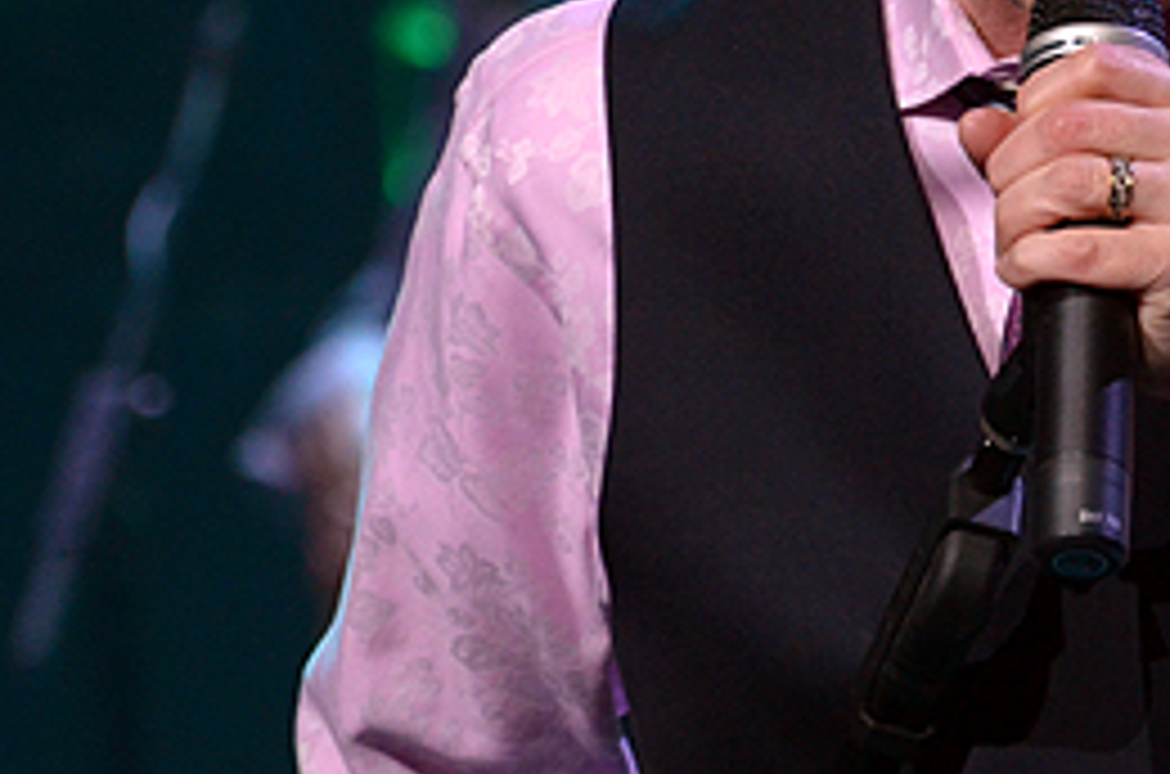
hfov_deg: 2.5
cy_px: 164
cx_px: 1107
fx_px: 27136
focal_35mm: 837
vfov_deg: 1.6
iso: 1600
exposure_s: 1/200
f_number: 5.3
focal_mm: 220
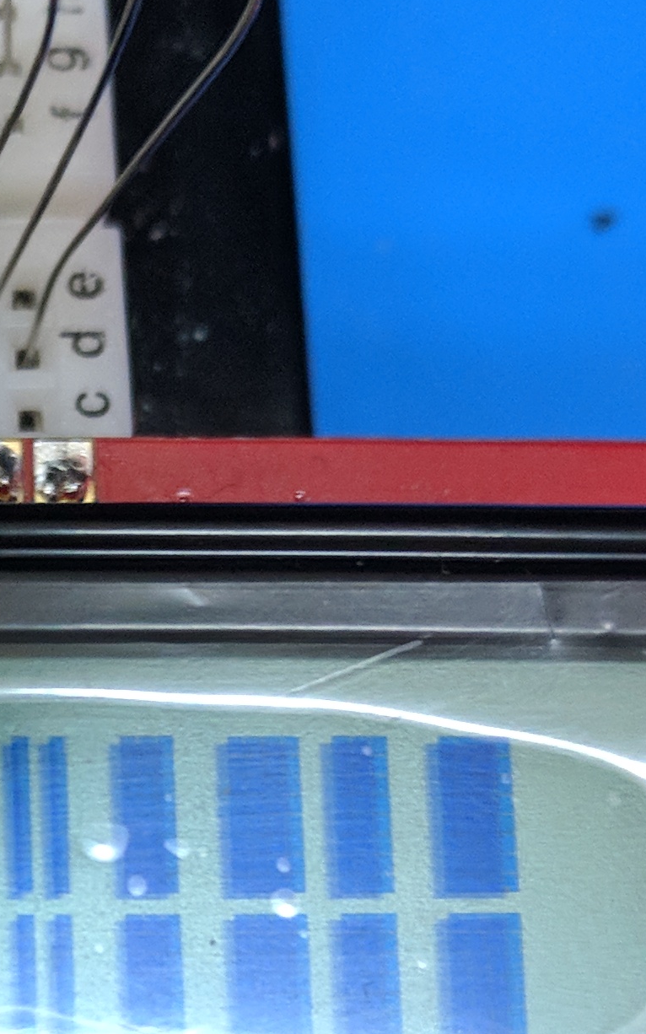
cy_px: 868
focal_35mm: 91
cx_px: -277
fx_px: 2564
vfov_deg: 22.4
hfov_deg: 13.6
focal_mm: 4.67
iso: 364
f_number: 2
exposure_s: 1/60
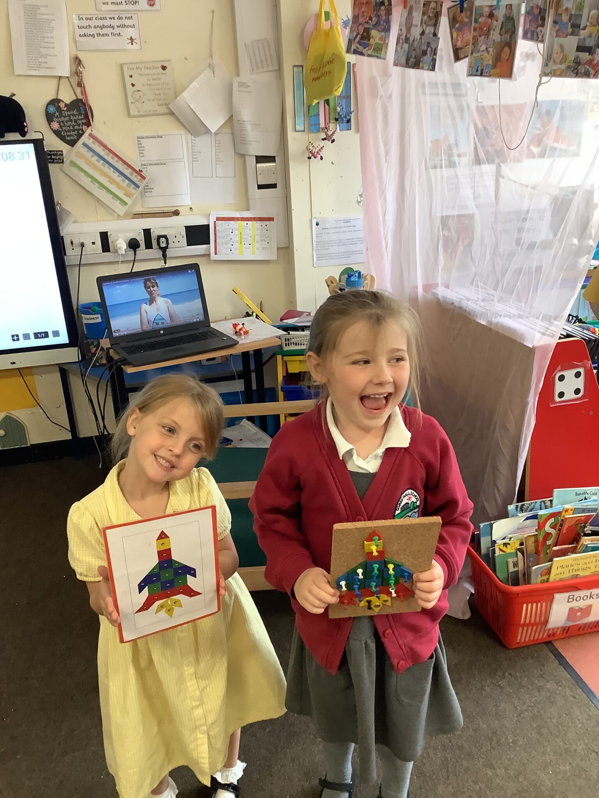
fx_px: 715
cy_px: 399
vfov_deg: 58.4
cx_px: 300
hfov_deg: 45.4
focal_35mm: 31
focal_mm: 3.3
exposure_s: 1/60
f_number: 2.4
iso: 160
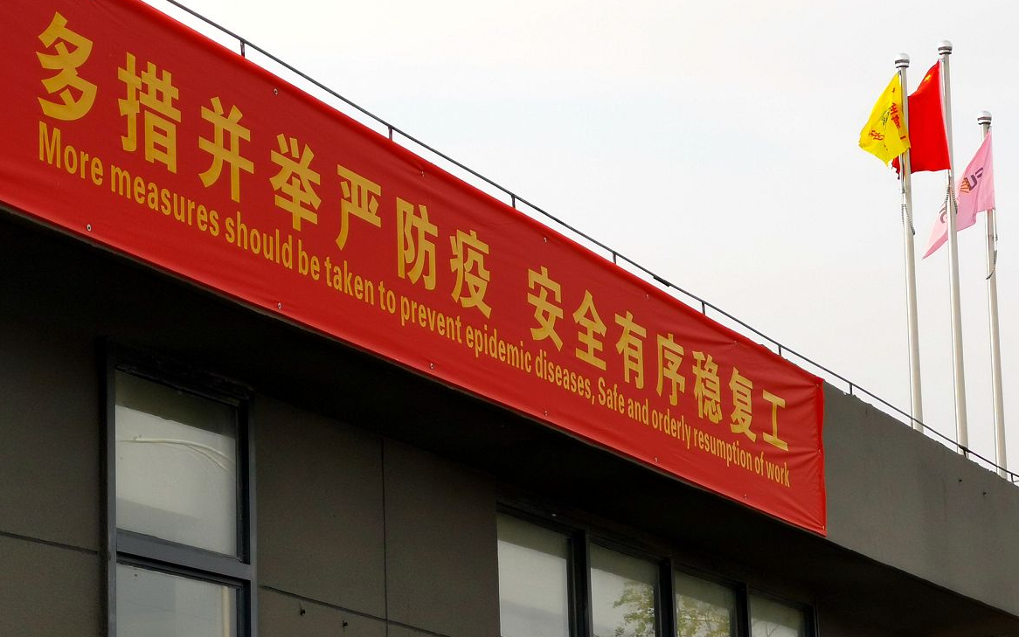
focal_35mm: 120
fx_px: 3333
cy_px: 330
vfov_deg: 10.9
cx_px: 509
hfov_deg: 17.4
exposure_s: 1/801
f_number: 2.4
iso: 50
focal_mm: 7.48
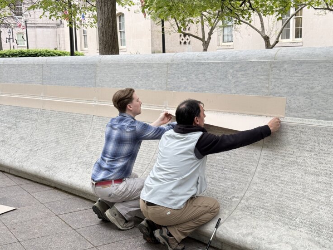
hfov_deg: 37.5
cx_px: 162
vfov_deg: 28.6
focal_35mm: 51
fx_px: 491
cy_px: 124
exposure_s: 1/288
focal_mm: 6.76
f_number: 1.78
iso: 64
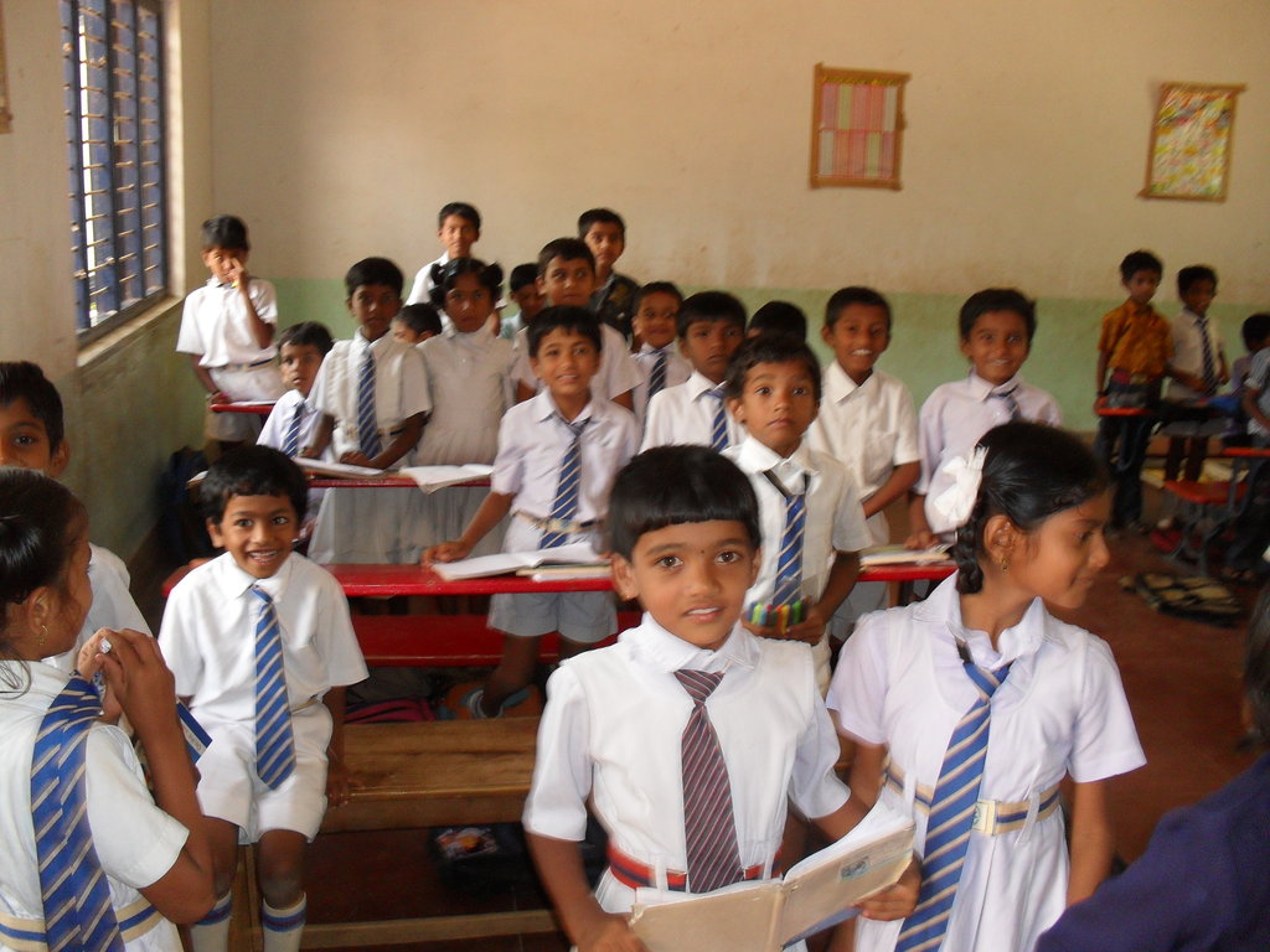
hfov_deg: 52.6
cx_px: 635
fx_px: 1284
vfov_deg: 40.7
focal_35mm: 35
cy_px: 476
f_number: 3.2
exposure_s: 1/45
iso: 200
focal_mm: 6.3
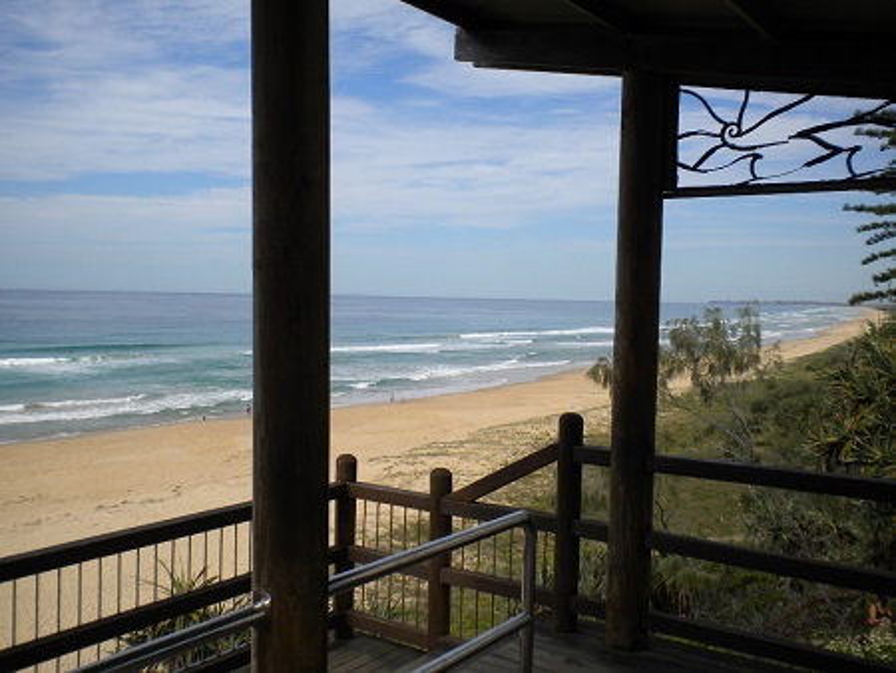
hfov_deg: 52.6
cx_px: 448
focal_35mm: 35
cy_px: 336
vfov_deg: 40.7
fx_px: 906
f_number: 4.6
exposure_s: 1/916
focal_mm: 6.3
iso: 80
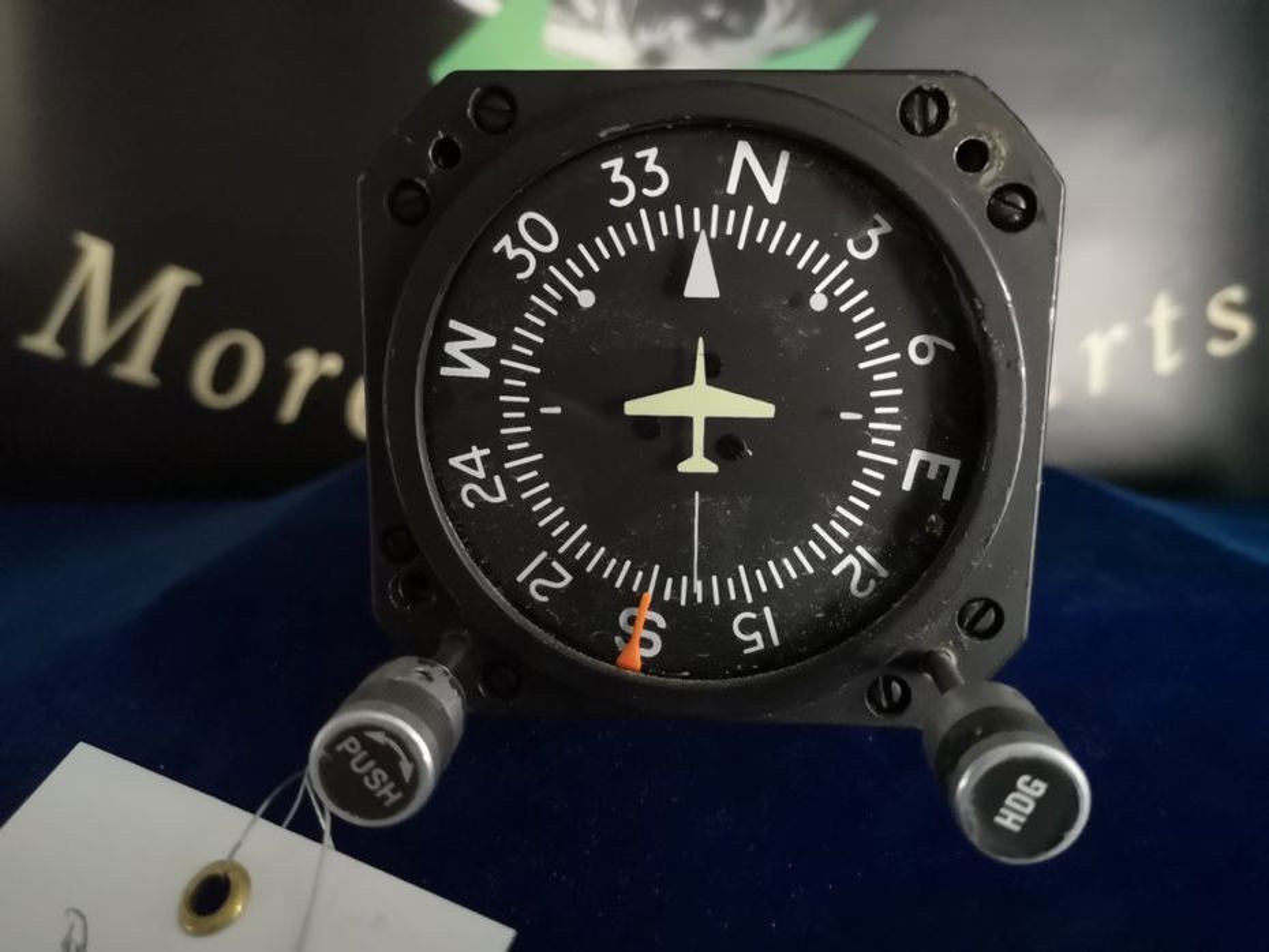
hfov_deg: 65.3
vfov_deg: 51.4
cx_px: 634
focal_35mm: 27
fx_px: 990
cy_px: 476
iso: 2000
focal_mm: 3.95
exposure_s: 1/17.1
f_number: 1.8
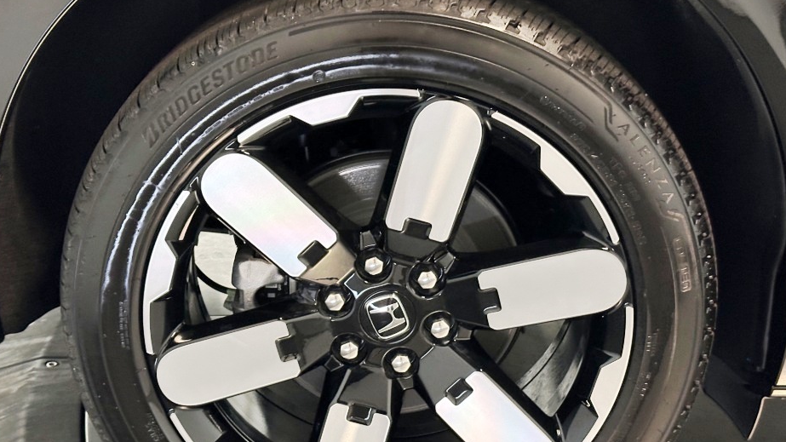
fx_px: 1209
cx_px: 372
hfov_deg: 36.0
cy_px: 302
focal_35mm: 58
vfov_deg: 20.6
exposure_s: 1/30
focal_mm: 6.86
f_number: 1.78
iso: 500
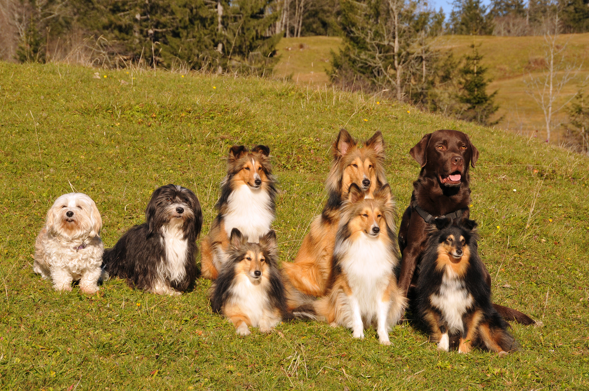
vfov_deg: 11.4
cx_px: 294
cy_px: 196
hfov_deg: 17.1
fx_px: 1961
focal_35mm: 120
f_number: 11
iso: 200
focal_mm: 80
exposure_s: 1/250
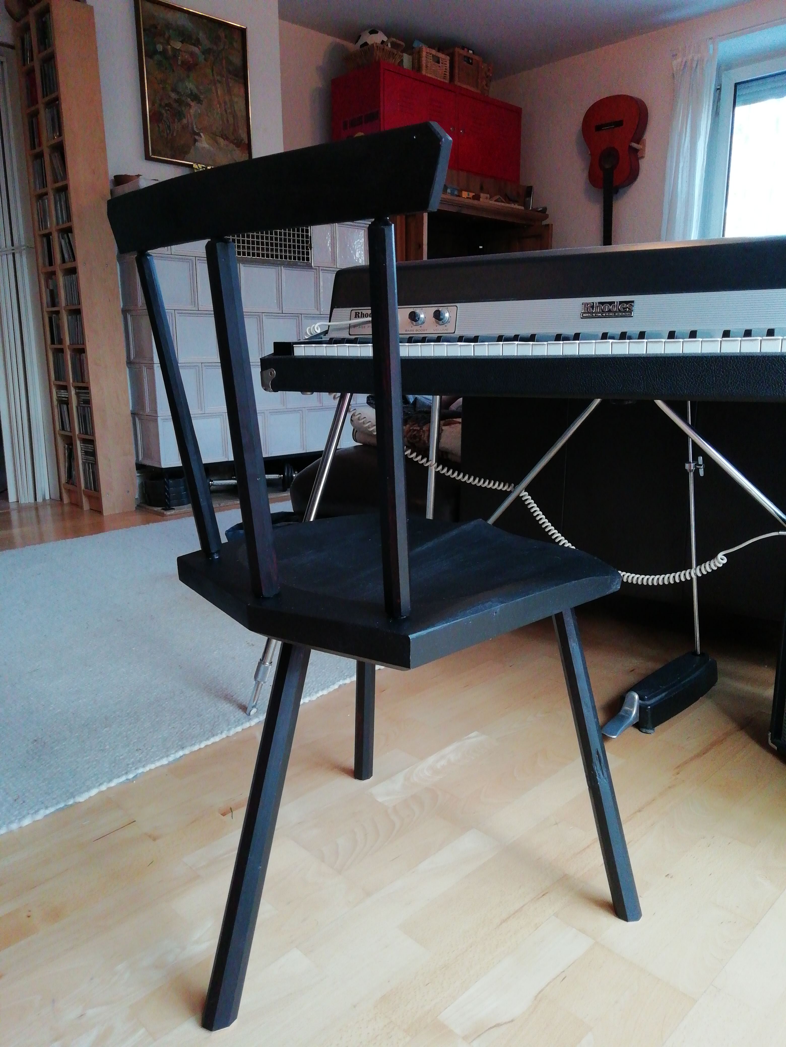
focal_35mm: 26
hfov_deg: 53.1
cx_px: 393
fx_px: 787
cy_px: 524
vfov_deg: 67.3
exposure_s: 1/33.3
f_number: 2.2
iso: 200
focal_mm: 3.46
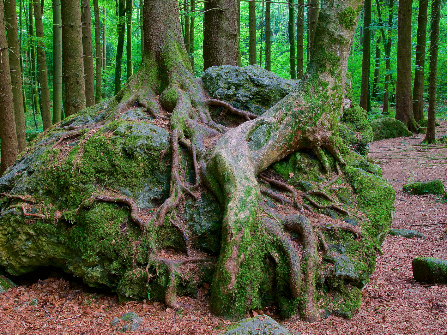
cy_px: 166
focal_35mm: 43
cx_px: 196
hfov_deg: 43.8
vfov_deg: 33.6
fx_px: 555
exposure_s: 2
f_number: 22
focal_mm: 26
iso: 400
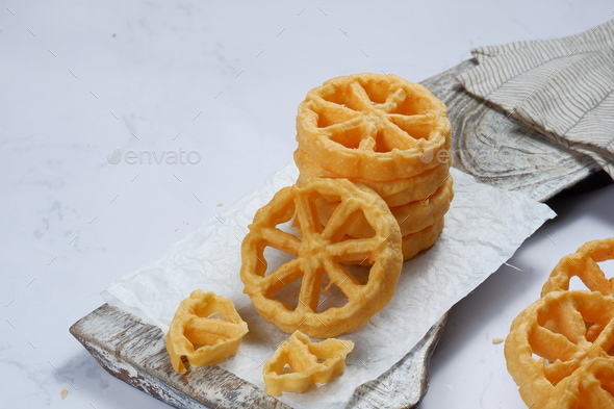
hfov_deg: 18.1
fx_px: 1927
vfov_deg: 12.1
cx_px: 307
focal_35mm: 113
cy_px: 204
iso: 200
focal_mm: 75.4
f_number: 10
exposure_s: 1/80
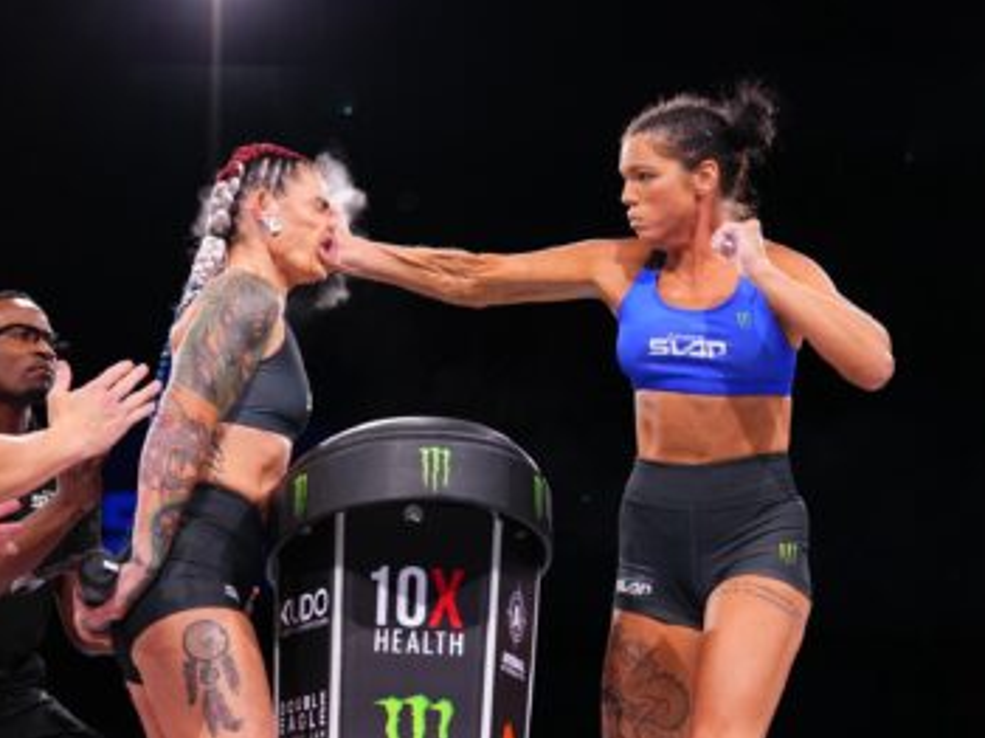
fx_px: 2190
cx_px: 509
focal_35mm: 77
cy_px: 370
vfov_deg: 19.1
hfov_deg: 25.4
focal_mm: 70
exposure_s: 1/2500
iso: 1600
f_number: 2.8
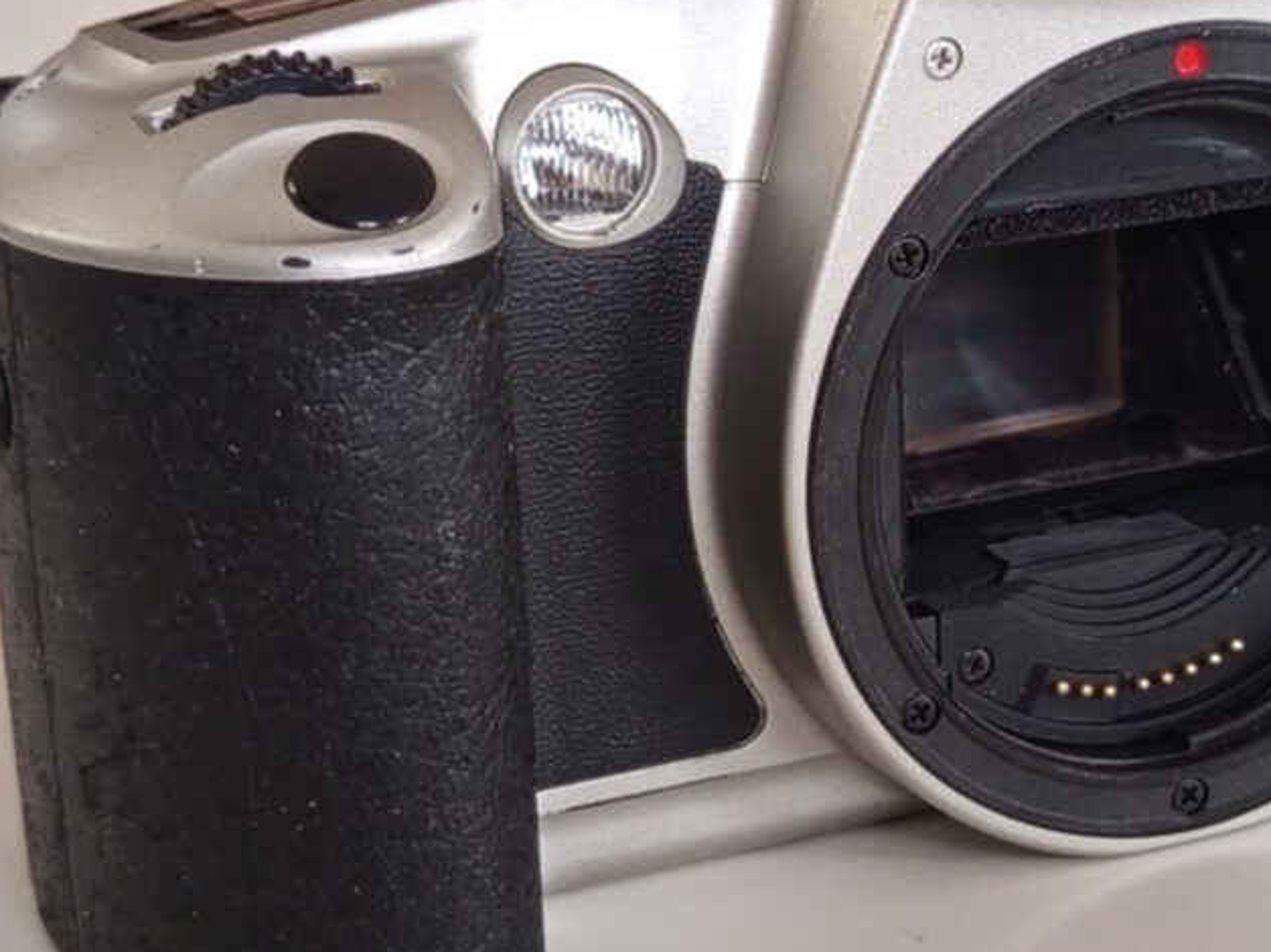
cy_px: 376
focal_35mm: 86
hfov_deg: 22.6
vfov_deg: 17.1
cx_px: 910
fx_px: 3157
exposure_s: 1/33.3
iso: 947
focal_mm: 5.24
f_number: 1.7
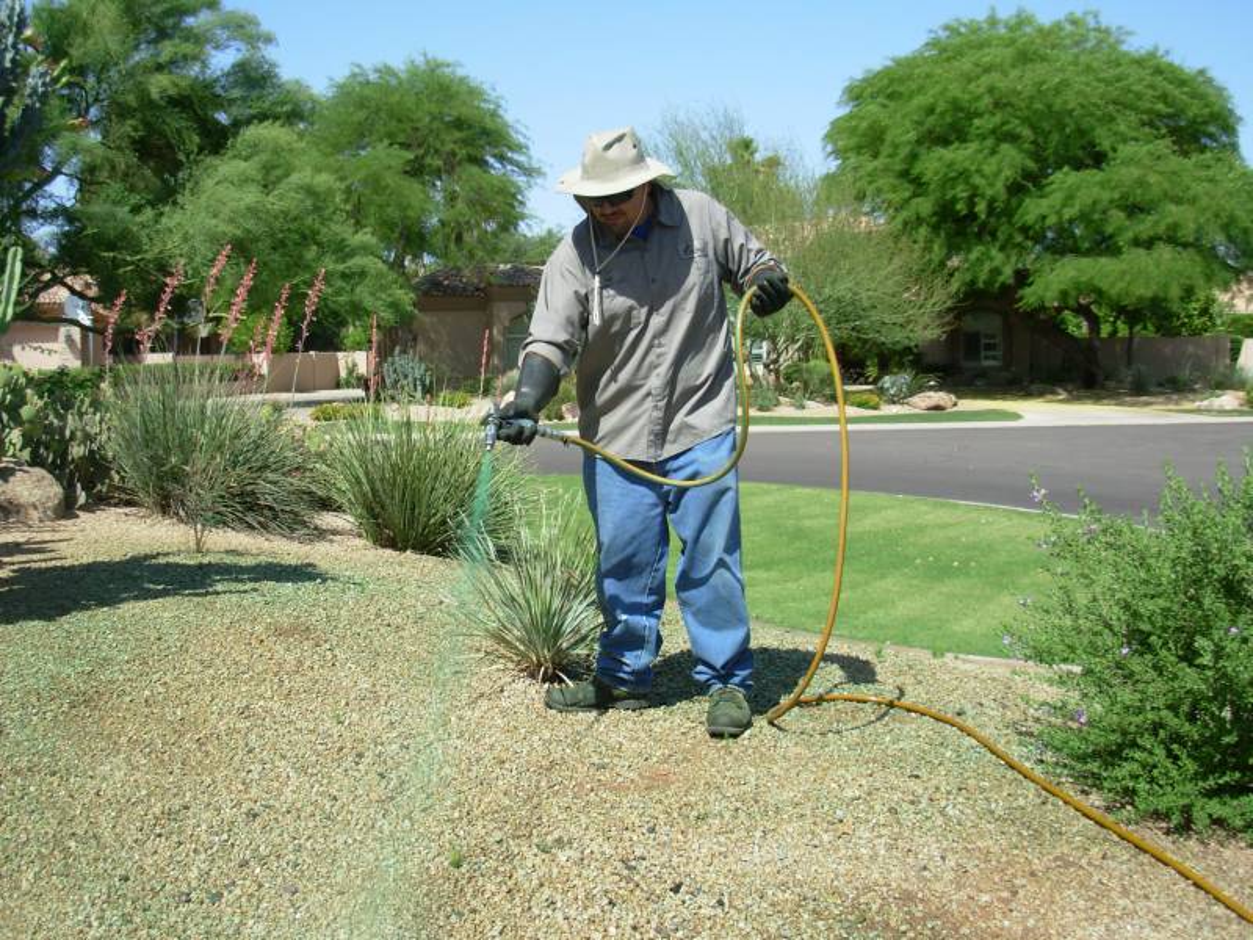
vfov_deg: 37.7
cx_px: 626
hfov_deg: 49.0
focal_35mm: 38
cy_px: 470
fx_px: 1375
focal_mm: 6.3
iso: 50
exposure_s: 1/995
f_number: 2.9
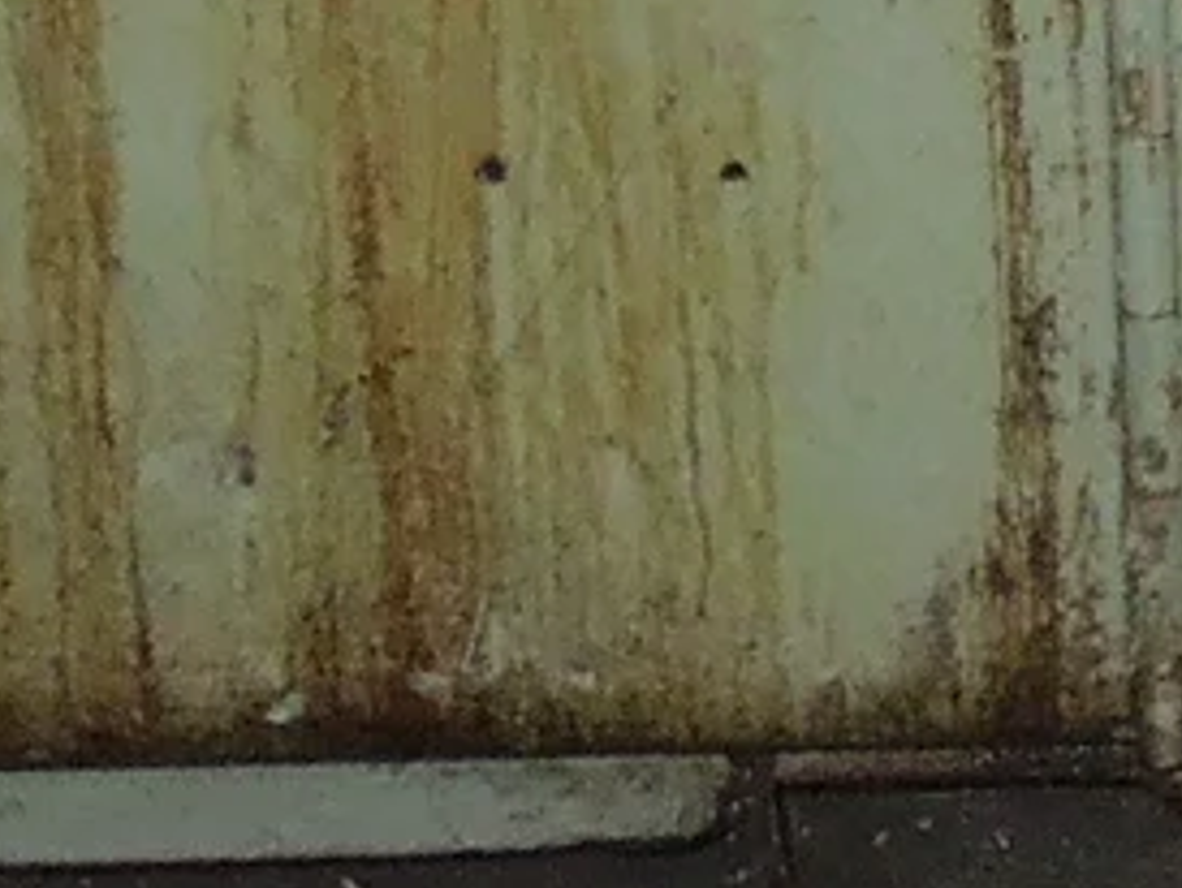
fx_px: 7724
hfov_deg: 8.7
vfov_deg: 6.0
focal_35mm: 226
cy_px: -1961
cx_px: 1355
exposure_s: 1/30
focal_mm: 5.6
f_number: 3.6
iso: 640
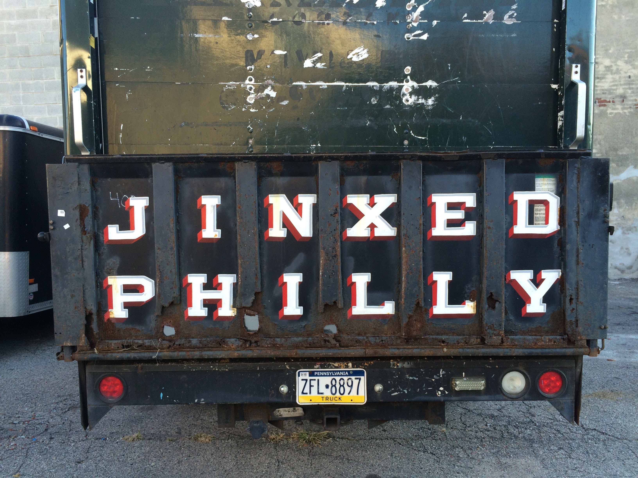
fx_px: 534
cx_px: 319
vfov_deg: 48.2
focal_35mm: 29
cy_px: 239
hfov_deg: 61.7
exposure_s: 1/120
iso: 50
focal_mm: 4.15
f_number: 2.2
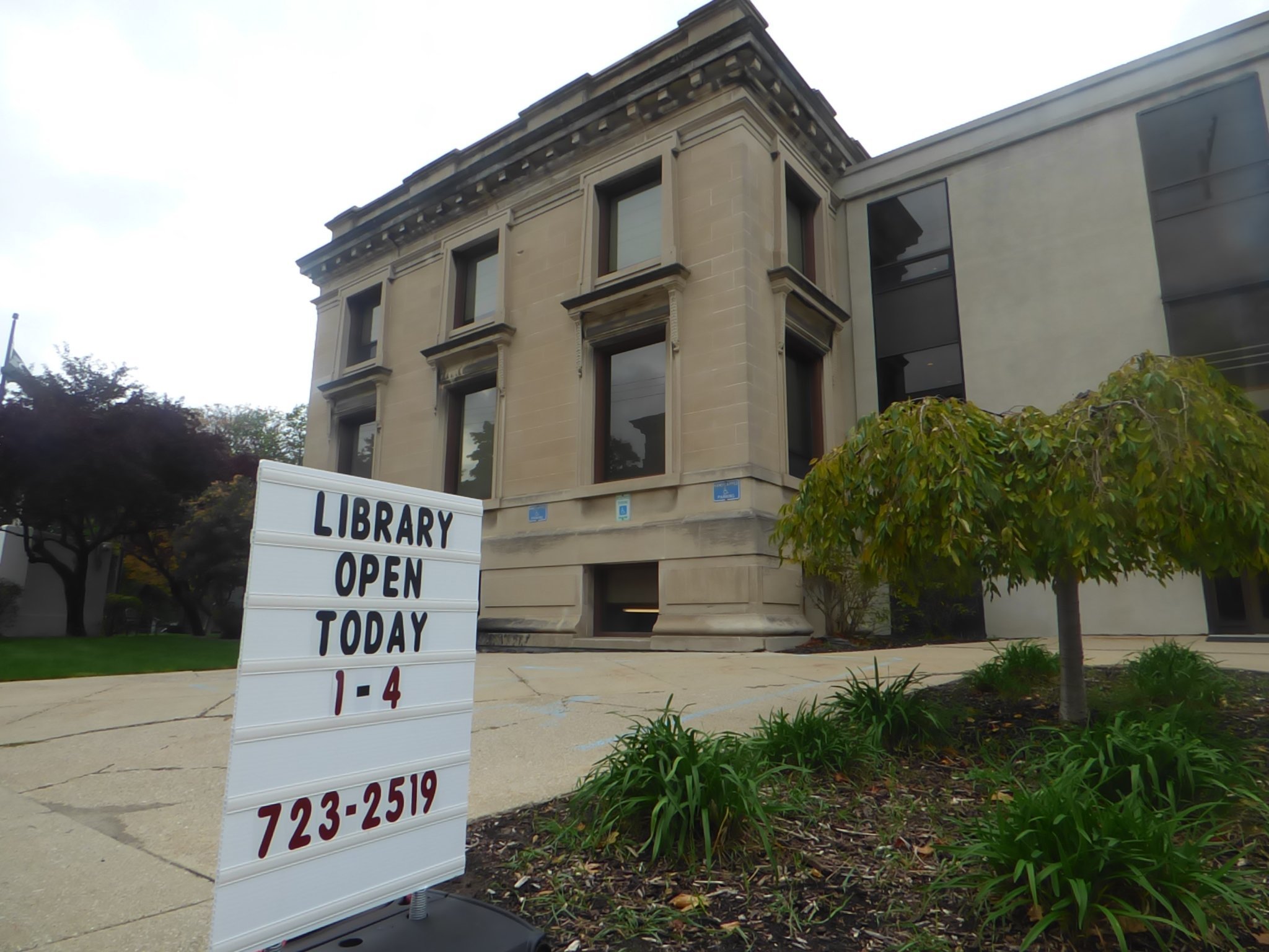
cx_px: 634
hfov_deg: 81.7
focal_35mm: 20
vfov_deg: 66.0
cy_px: 476
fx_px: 733
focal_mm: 3.58
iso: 100
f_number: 7.1
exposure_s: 1/100
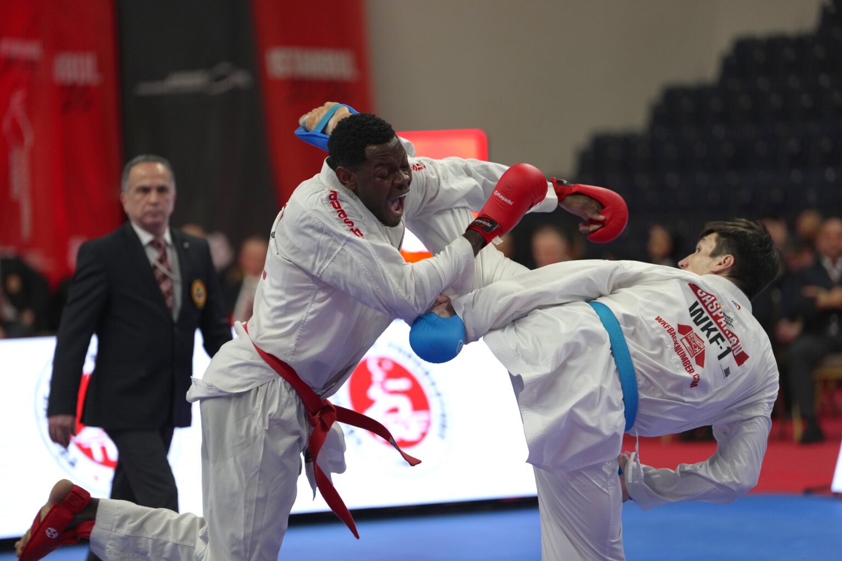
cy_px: 280
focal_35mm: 178
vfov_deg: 7.7
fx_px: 4163
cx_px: 421
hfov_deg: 11.5
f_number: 2.8
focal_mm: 178
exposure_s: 1/1000
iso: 1250
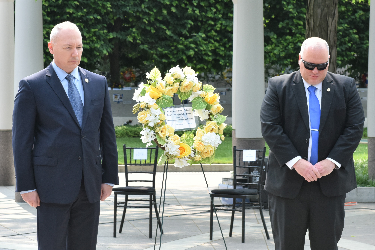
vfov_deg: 19.5
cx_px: 188
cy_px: 125
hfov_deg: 28.8
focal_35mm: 70
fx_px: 729
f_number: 10
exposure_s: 1/400
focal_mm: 70
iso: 800
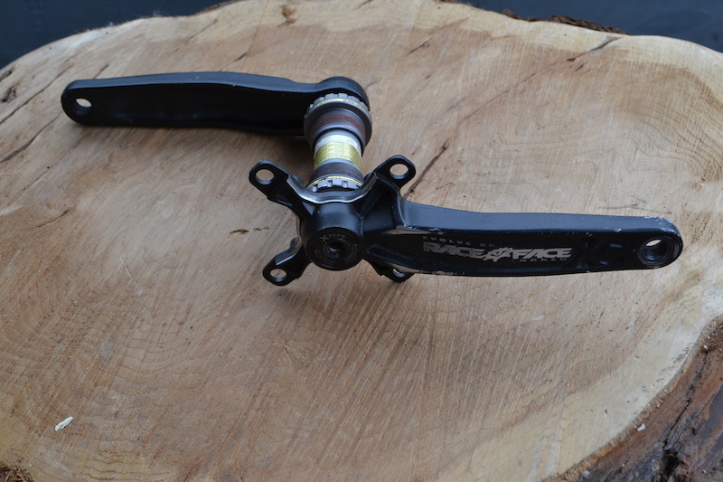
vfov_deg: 28.1
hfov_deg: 41.1
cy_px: 241
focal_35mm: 48
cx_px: 362
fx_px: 964
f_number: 8
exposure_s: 1/80
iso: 400
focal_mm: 32
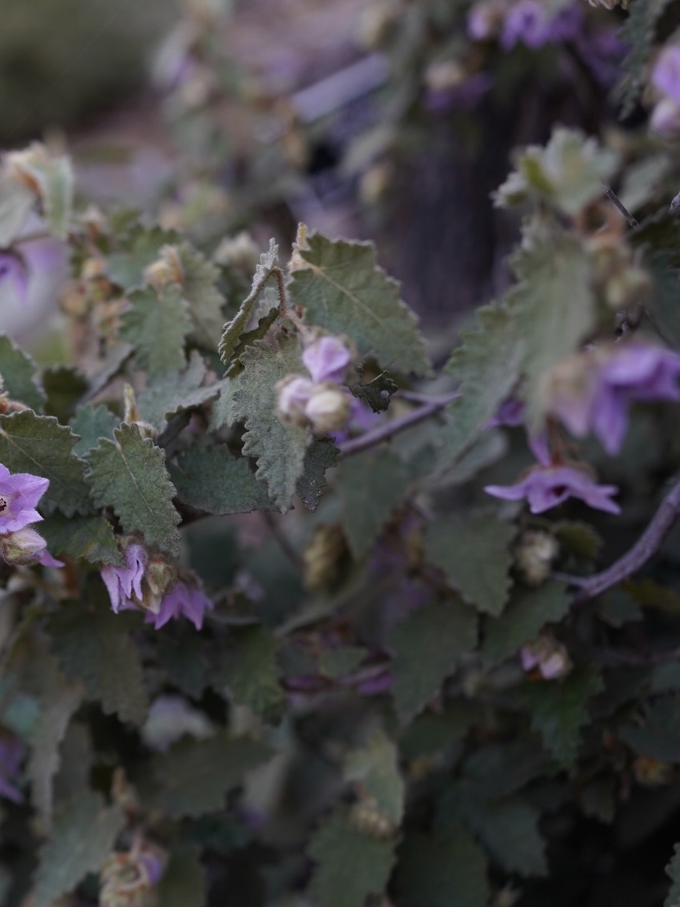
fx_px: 1441
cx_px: 41
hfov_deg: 25.5
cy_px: 430
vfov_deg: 34.9
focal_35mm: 55
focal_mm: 35
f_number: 3.2
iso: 400
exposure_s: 1/200
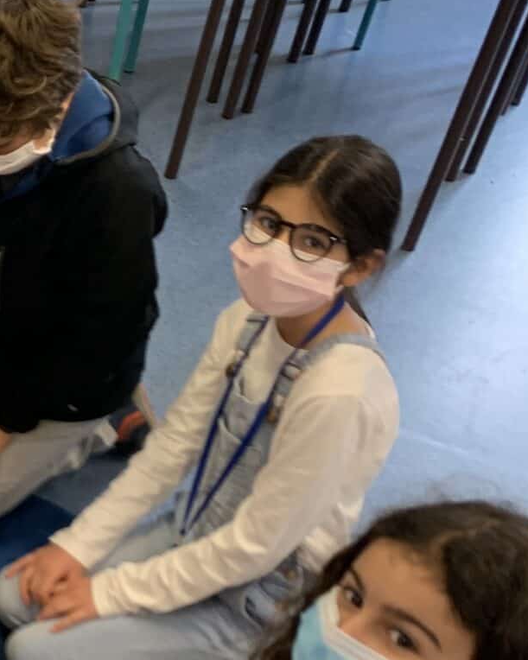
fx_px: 1329
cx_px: -278
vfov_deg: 27.7
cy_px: 453
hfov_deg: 19.4
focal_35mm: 68
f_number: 1.8
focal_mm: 4.25
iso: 160
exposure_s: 1/50
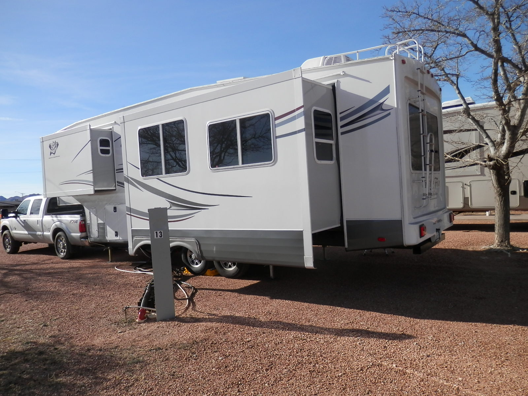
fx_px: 381
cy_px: 198
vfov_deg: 54.9
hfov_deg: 69.4
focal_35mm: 25
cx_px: 264
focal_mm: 4.5
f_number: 8.7
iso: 80
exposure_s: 1/160
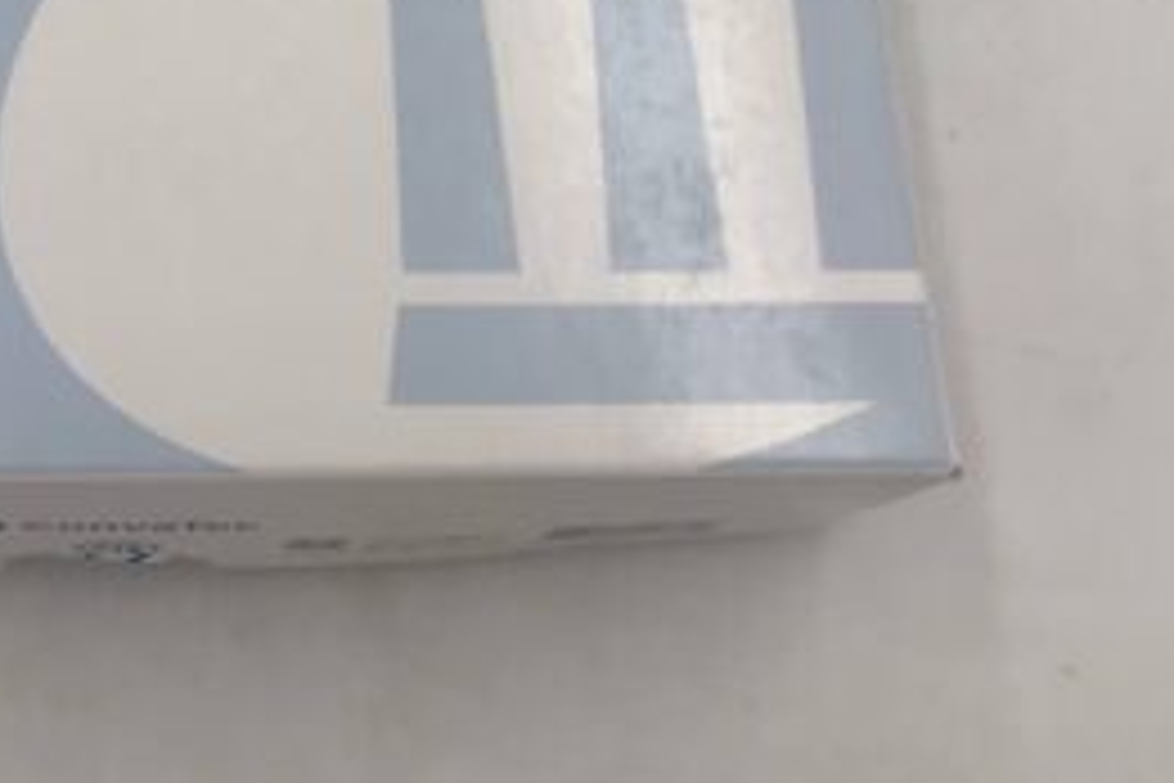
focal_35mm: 67
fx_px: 2185
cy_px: -171
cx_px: 31
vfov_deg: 19.1
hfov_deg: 28.4
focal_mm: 3.99
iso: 20
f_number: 1.8
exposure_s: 1/380
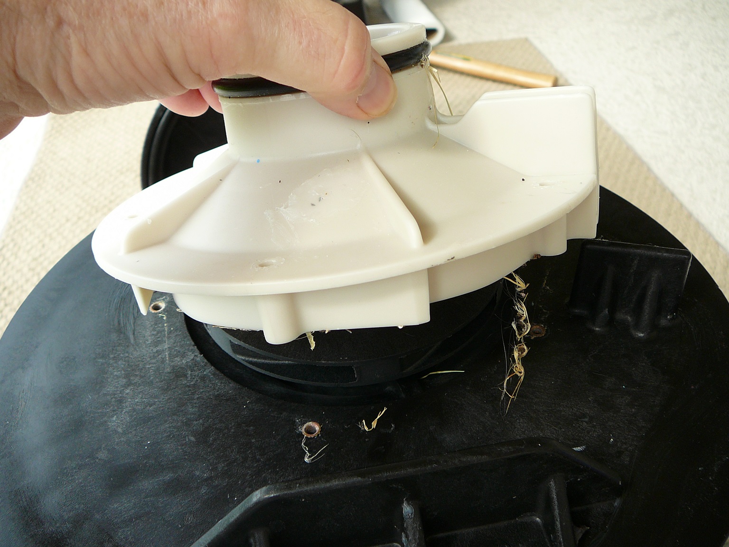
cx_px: 364
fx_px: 737
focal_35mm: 35
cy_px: 274
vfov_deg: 40.7
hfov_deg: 52.6
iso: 80
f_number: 2.8
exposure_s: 1/160
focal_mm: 5.2
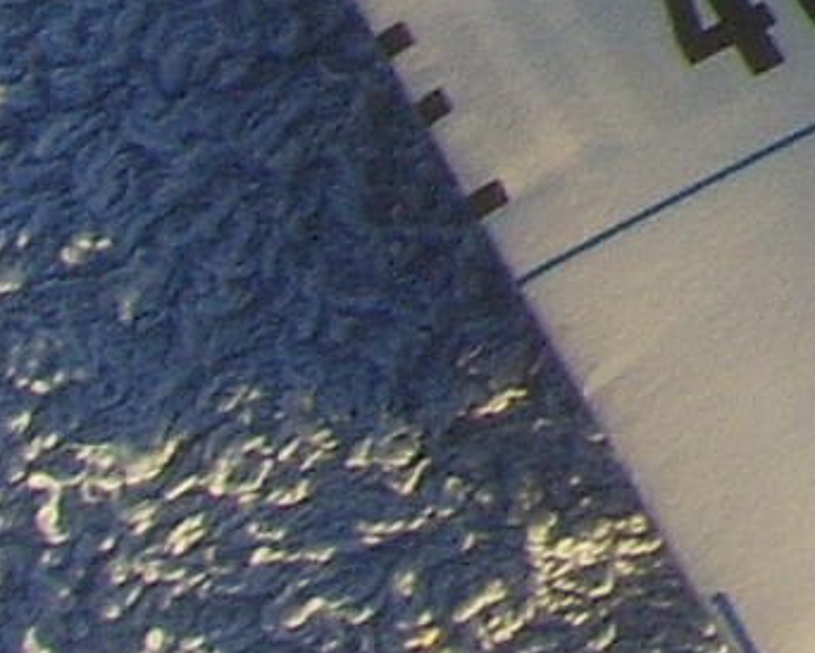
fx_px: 6782
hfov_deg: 6.3
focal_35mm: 281
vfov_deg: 5.1
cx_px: 2547
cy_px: -1559
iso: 50
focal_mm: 7.8
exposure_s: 1/80
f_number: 6.4
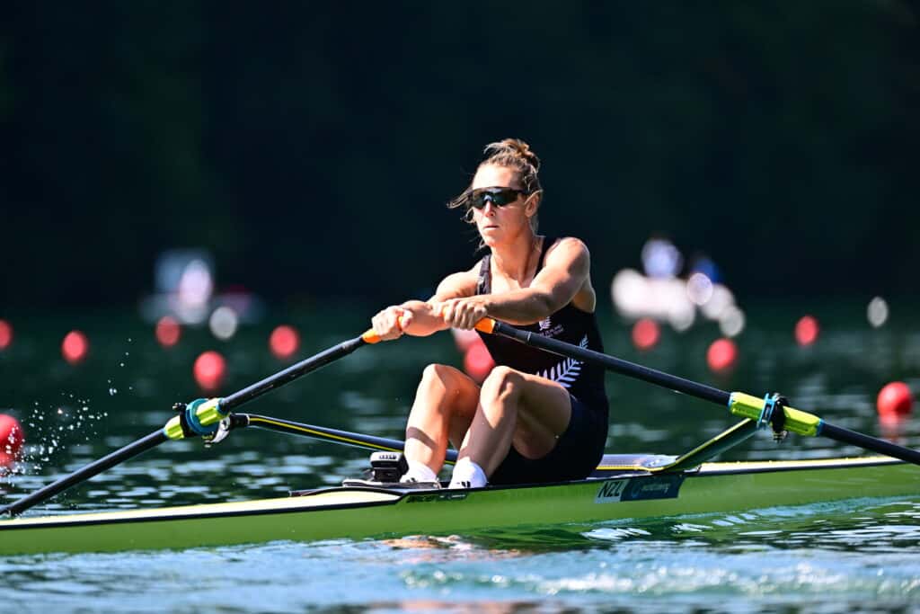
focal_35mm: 400
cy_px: 307
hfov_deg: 5.2
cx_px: 460
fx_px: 10223
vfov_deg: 3.4
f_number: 4
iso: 560
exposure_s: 1/1600
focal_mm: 400
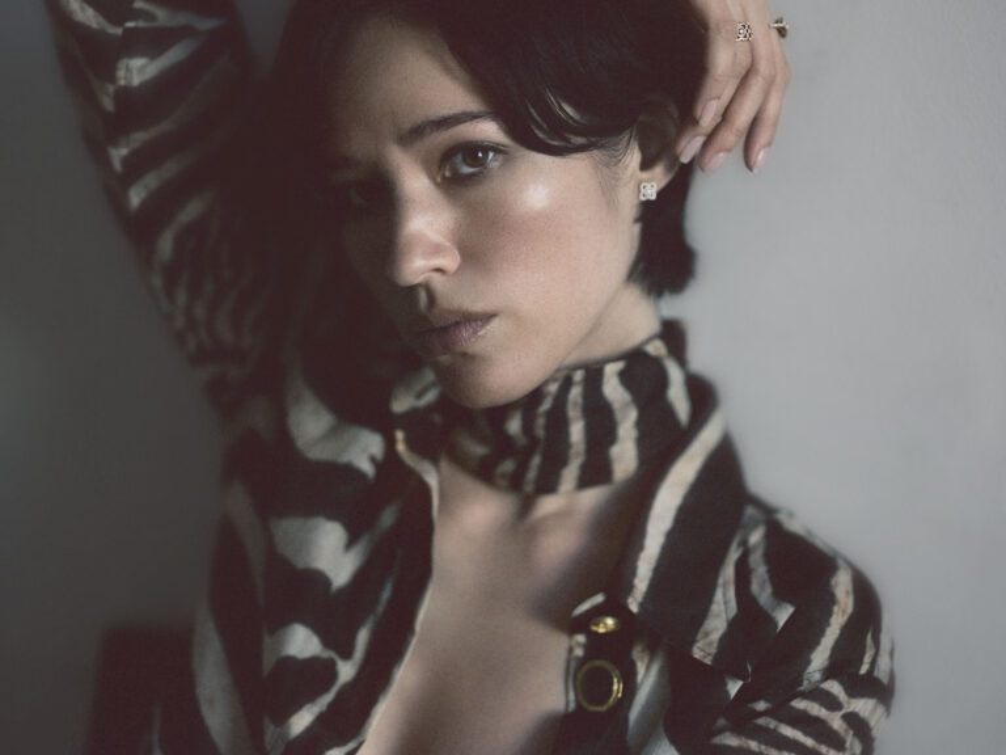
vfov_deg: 17.0
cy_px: 378
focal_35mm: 87
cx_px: 503
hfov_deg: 22.5
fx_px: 2528
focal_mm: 110
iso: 1600
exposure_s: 1/1000
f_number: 2
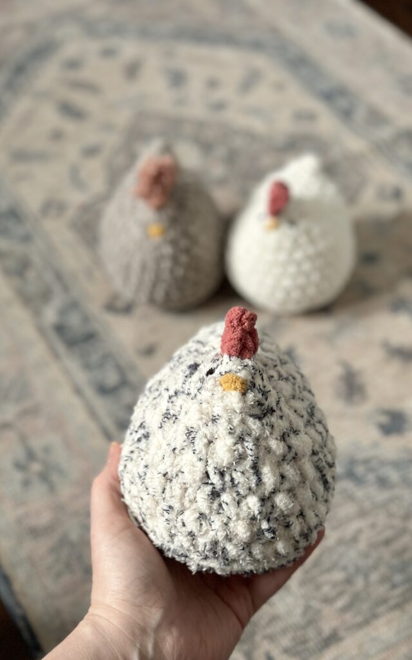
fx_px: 917
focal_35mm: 51
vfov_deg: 39.6
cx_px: 206
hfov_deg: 25.3
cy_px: 330
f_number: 1.78
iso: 250
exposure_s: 1/60
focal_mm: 6.86
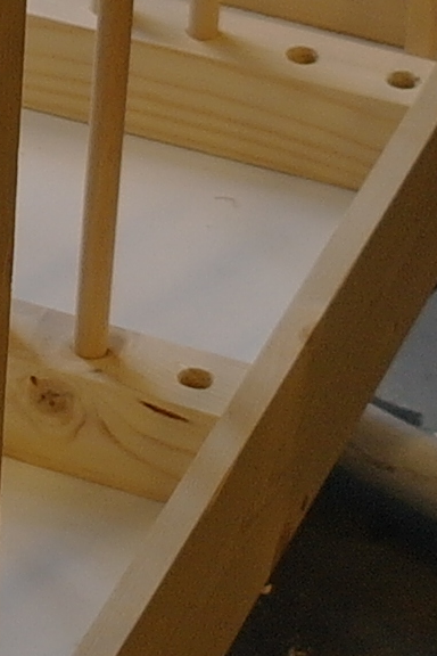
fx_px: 4351
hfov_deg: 5.4
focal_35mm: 239
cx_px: -864
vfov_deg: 8.4
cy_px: -396
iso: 120
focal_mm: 20
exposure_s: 1/40
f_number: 3.8
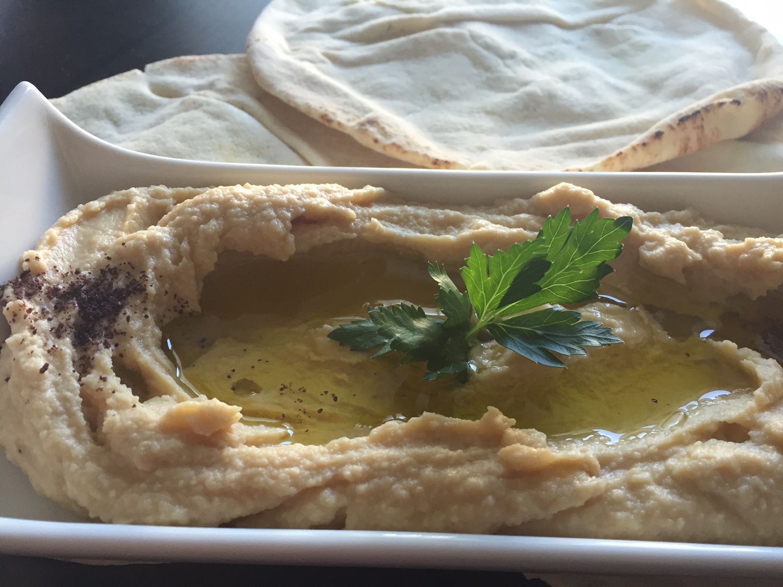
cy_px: 294
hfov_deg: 61.7
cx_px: 392
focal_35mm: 29
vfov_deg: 48.2
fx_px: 656
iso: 80
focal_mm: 4.15
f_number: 2.2
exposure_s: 1/30
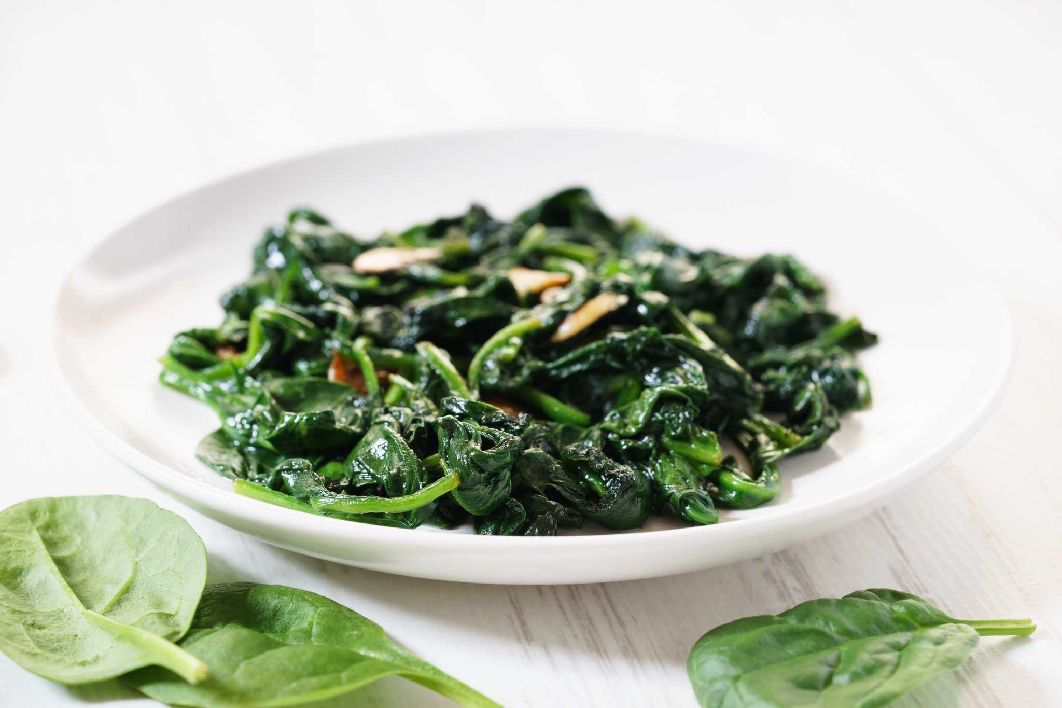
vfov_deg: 15.2
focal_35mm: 90
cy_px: 354
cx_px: 531
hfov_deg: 22.6
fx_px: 2655
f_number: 7.1
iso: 320
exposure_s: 1/125
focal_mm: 90
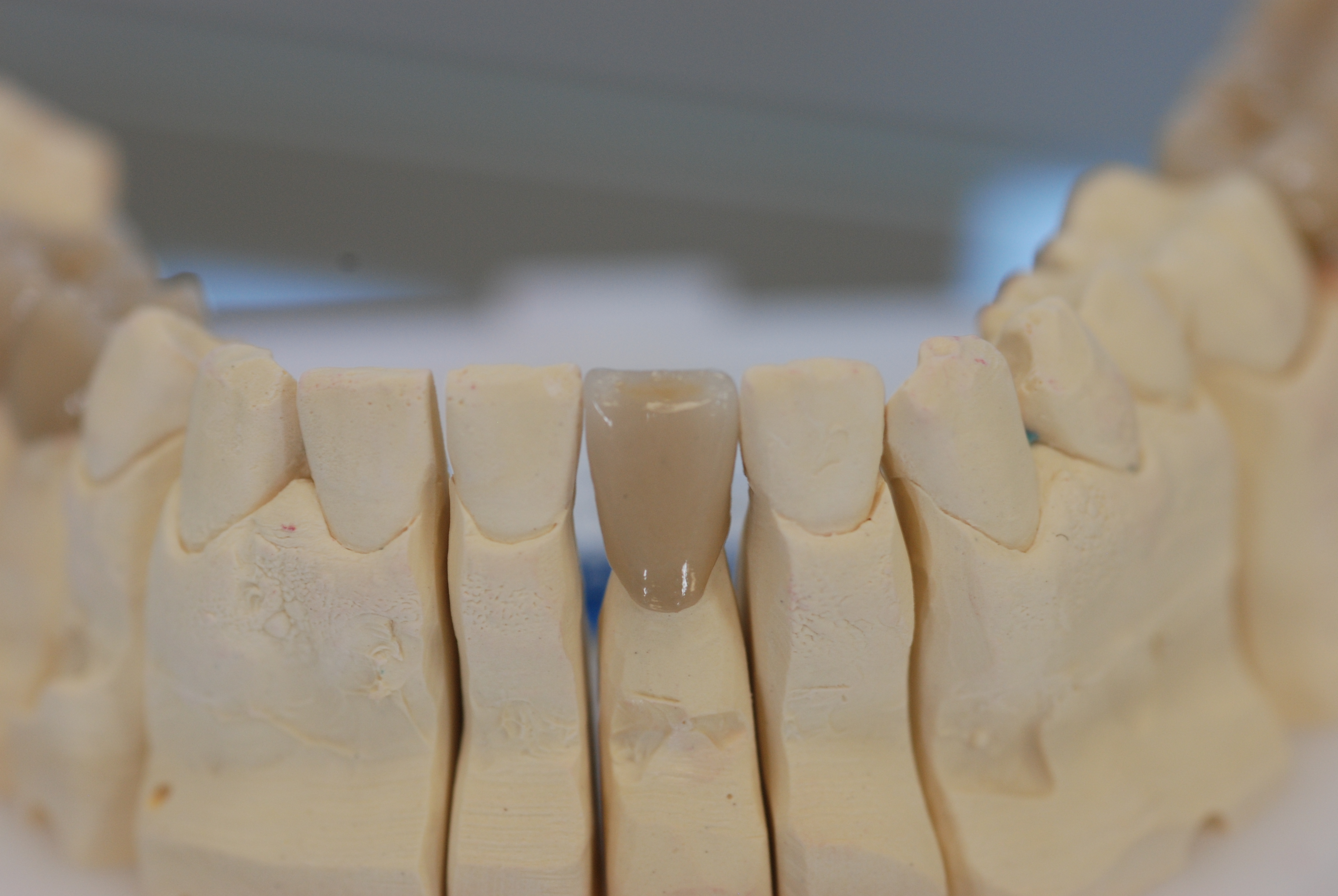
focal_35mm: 158
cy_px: 448
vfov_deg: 8.7
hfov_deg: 13.0
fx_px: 5861
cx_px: 669
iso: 320
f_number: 5.6
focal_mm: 105
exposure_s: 1/100
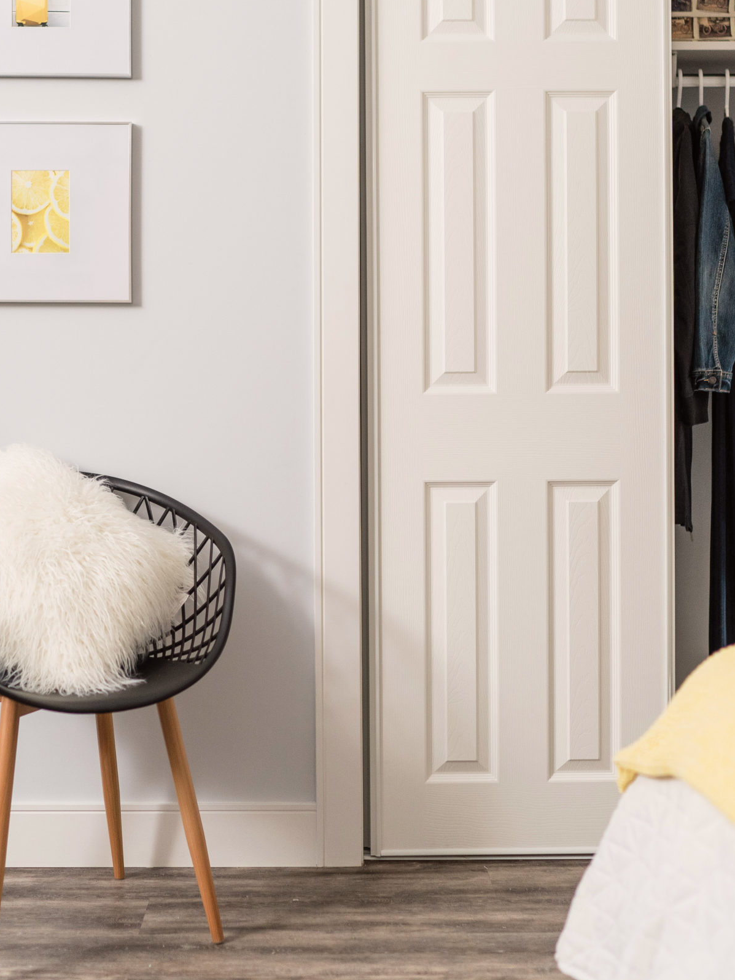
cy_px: 399
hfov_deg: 27.0
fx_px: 1528
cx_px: 329
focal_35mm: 54
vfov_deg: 35.4
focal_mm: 35
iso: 640
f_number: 1.4
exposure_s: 1/320
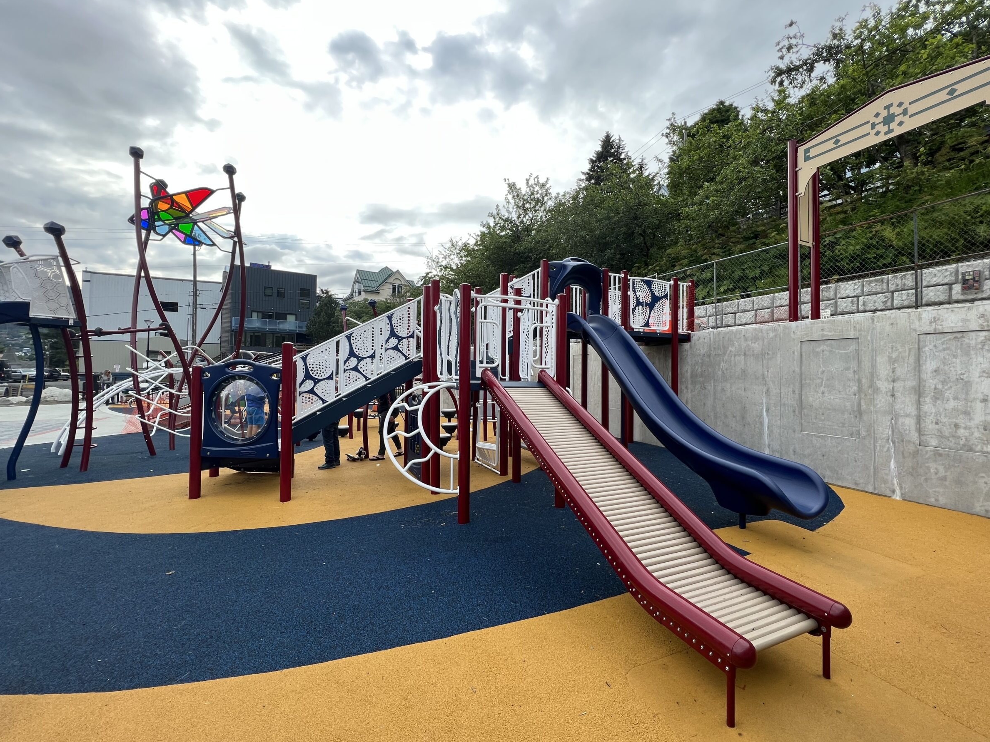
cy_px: 364
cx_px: 511
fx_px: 400
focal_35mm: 14
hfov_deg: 102.0
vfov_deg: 85.7
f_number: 1.8
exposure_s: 1/602
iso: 32
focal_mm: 1.57
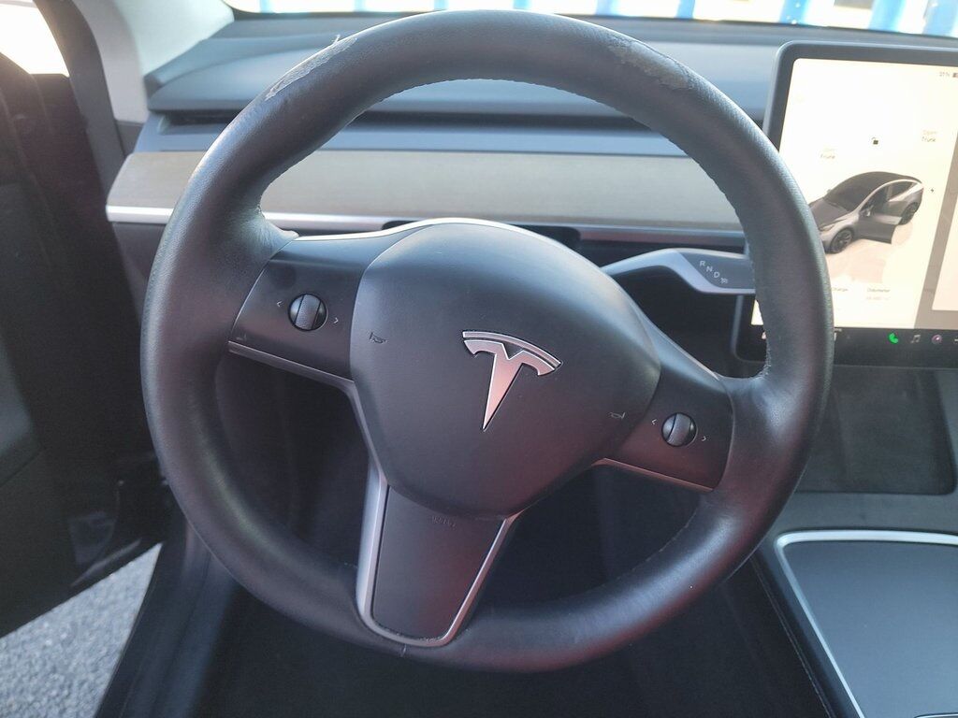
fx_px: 664
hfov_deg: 71.6
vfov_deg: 56.8
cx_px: 479
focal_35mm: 24
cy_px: 359
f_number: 1.8
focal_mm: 6.7
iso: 157
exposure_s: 1/59
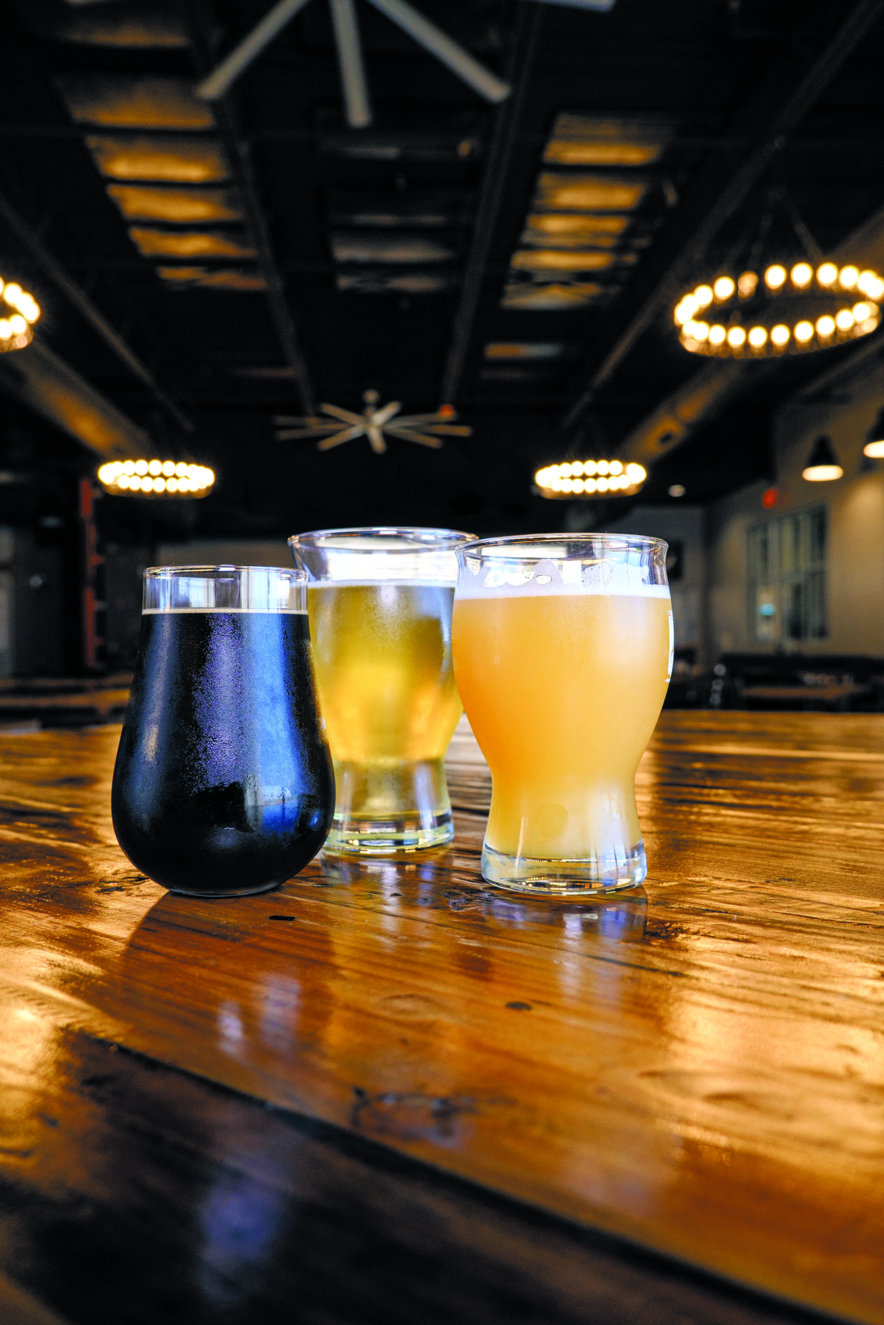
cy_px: 662
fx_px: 957
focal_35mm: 26
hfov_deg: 49.6
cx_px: 442
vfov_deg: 69.4
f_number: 4
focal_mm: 17.1
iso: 400
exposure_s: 1/125
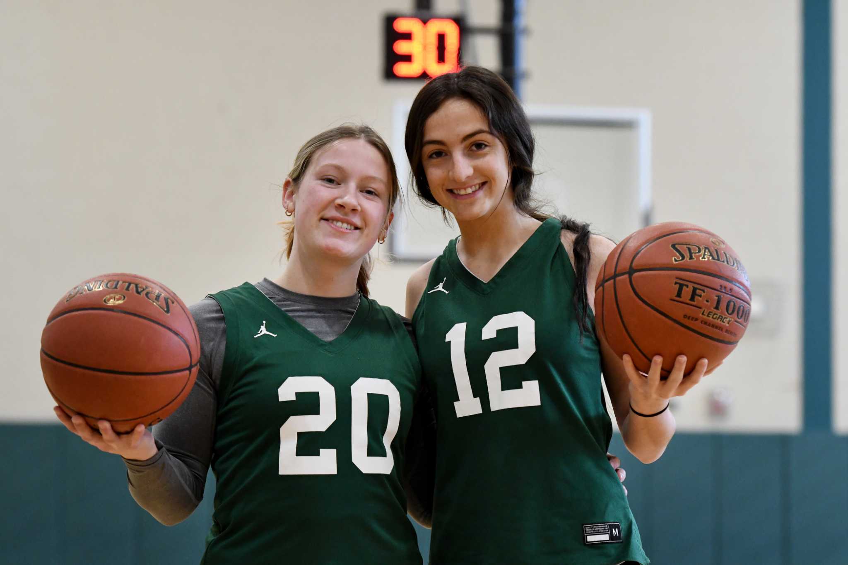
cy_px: 282
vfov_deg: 9.0
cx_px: 424
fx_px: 3603
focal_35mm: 153
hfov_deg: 13.4
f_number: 3.5
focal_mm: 102
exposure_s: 1/320
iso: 3200
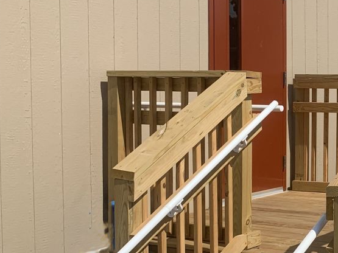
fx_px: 732
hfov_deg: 22.5
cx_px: 468
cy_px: 122
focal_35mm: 75
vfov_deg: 19.6
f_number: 1.8
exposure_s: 1/2994
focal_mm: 4.25
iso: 25
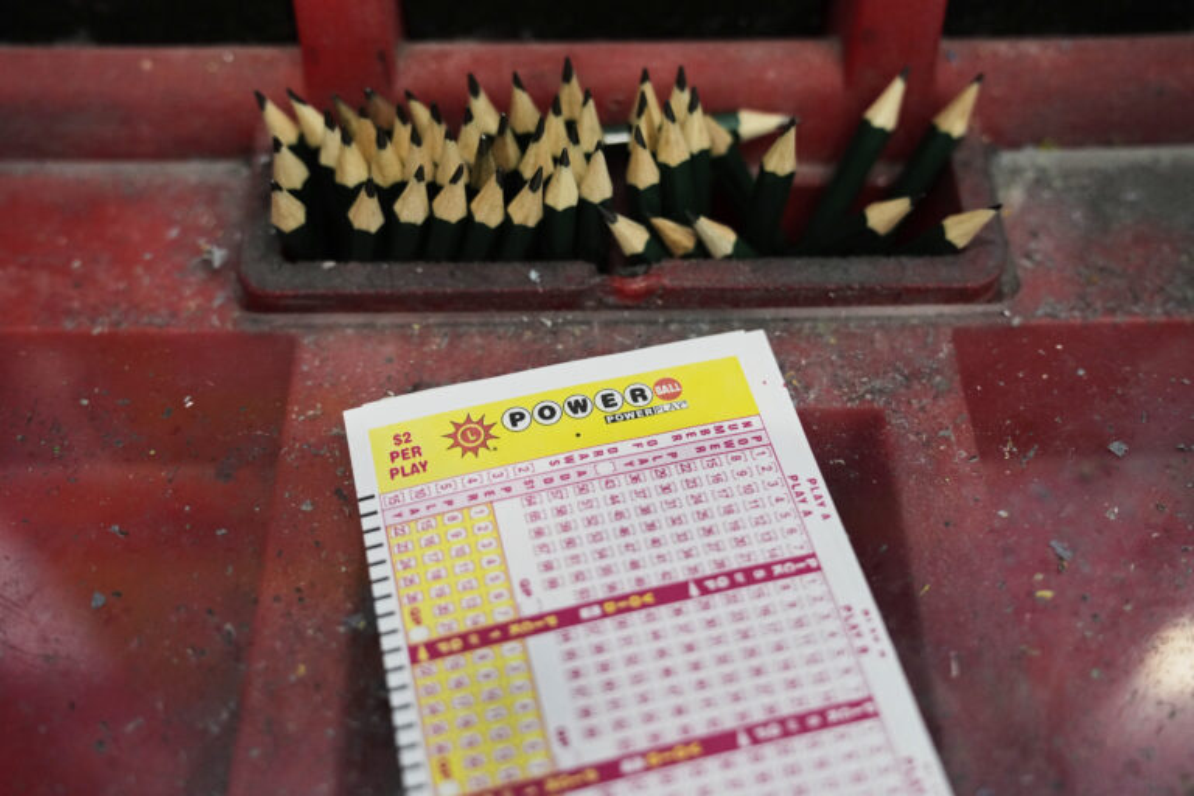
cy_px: 398
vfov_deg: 35.9
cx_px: 597
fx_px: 1227
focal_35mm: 37
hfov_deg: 51.9
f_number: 2.8
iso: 2500
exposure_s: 1/400
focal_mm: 37
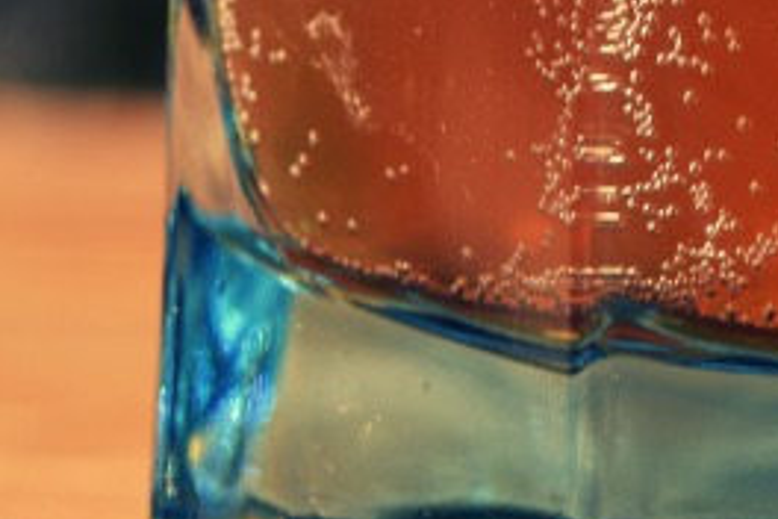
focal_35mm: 286
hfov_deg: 7.0
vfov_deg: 4.7
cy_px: -428
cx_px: 1385
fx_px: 6180
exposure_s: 1/125
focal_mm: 42
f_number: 5.6
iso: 100
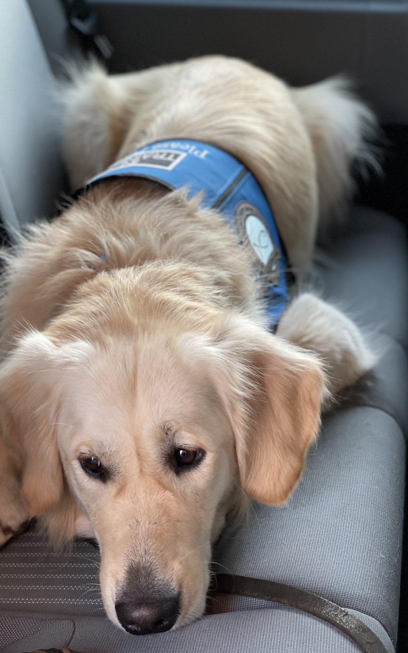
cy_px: 327
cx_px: 180
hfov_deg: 19.1
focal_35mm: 68
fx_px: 1209
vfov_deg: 30.2
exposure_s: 1/40
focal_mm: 7.5
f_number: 2.2
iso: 250
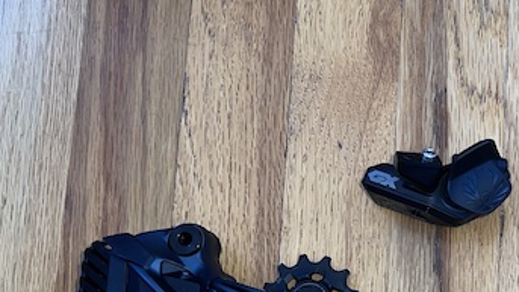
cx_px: 458
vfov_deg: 17.7
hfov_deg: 30.6
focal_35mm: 66
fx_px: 908
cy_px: 318
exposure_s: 1/65
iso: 40
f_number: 1.5
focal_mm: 5.7
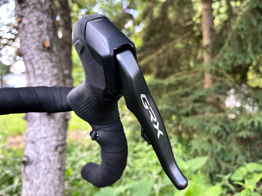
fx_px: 189
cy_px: 98
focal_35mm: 25
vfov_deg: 54.9
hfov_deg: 69.4
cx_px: 131
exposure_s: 1/95
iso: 125
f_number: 1.6
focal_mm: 5.1
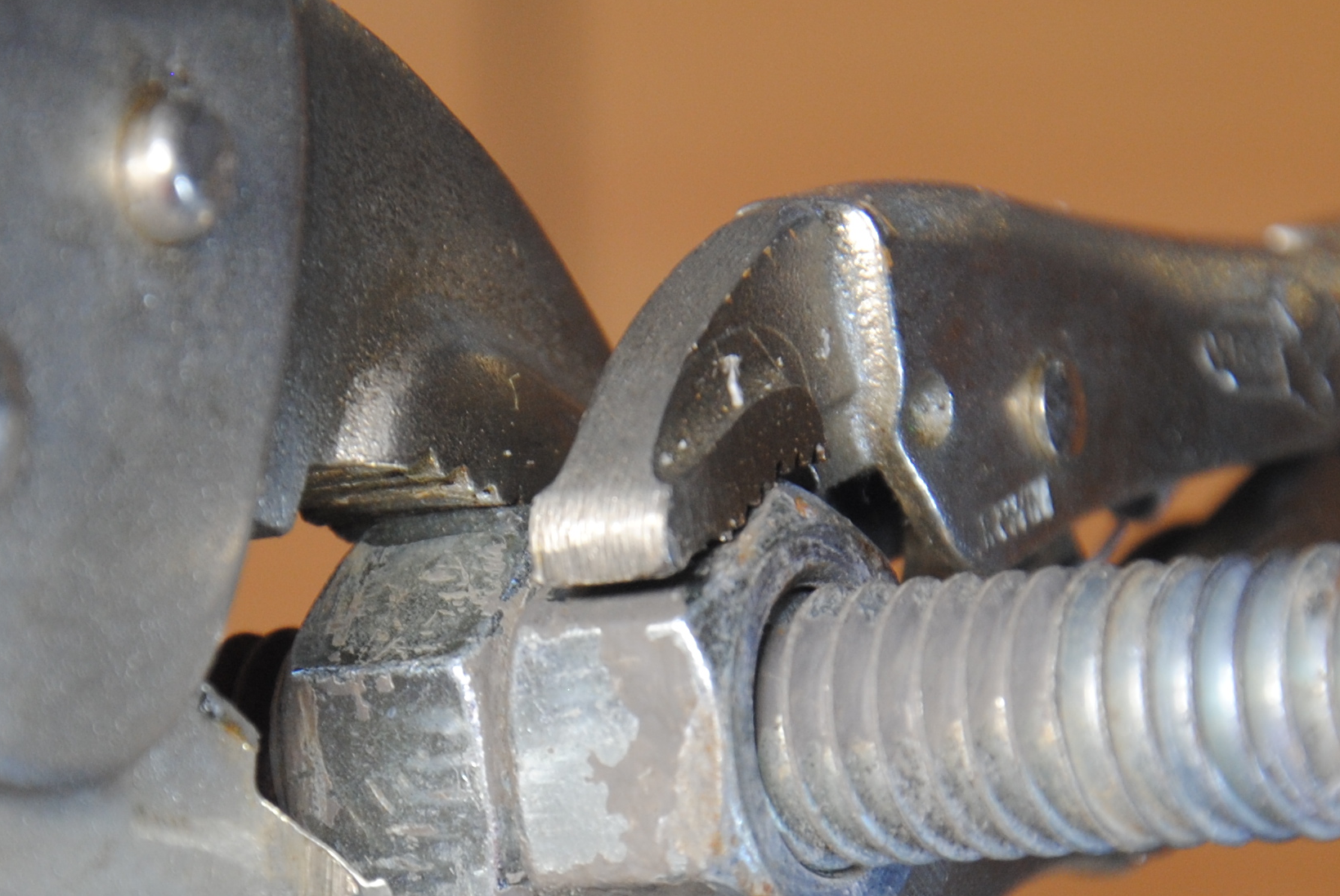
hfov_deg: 5.5
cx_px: 508
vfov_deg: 3.7
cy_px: 801
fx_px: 13869
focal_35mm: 372
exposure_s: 1/125
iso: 220
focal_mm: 105
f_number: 5.6
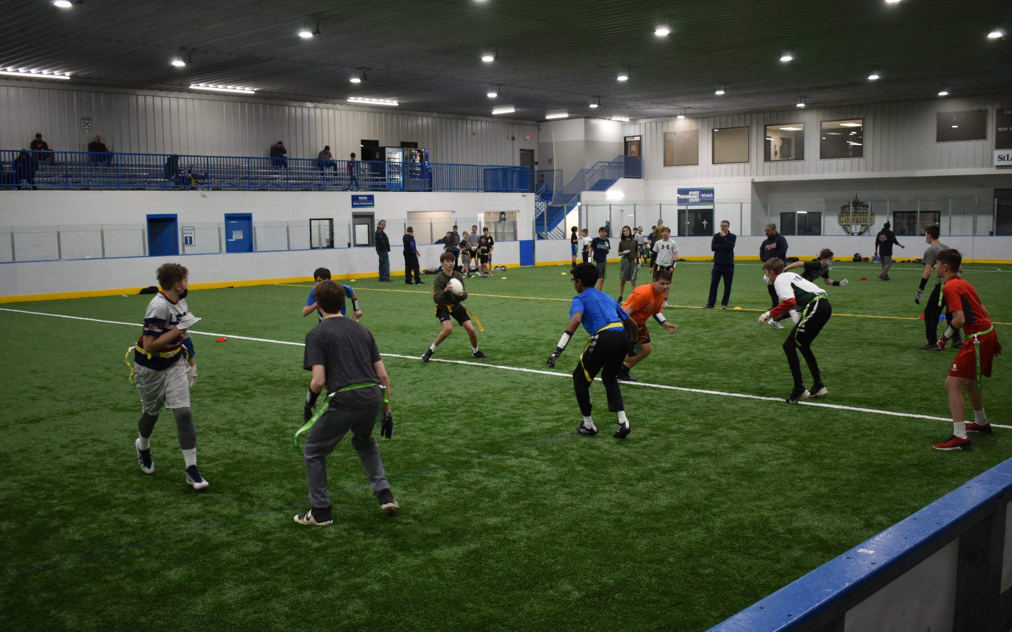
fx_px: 1020
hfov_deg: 52.7
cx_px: 503
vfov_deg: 34.4
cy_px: 336
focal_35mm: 37
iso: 800
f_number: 4
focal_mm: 24
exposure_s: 1/125
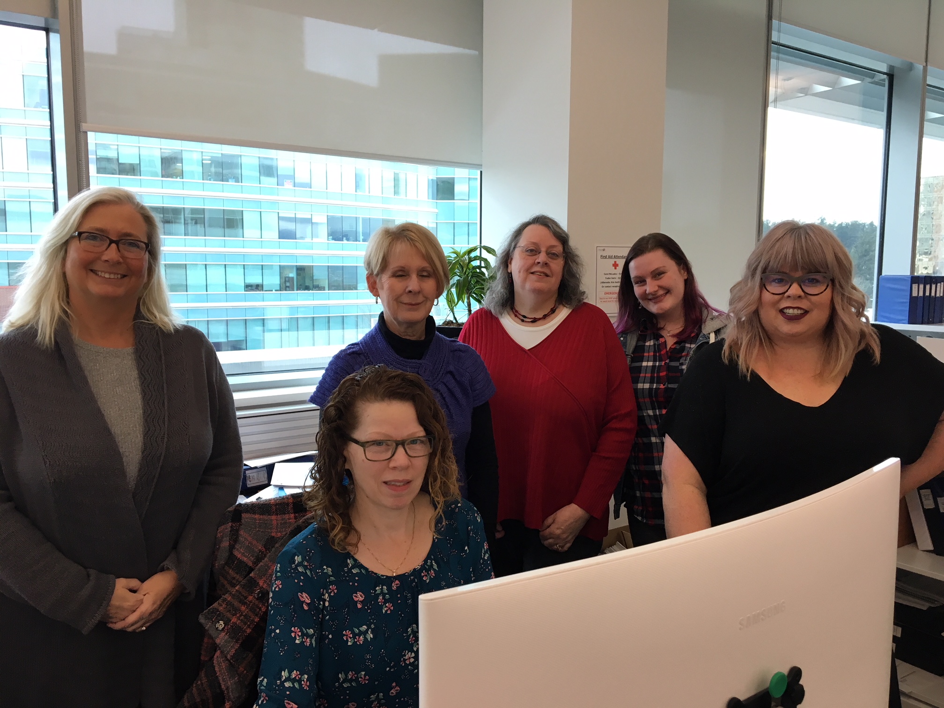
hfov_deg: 61.7
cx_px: 472
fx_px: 791
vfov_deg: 48.2
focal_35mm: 29
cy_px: 354
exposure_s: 1/30
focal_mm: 4.15
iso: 32
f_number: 2.2
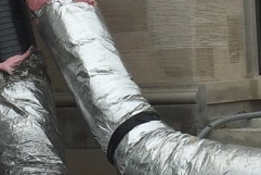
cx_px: 102
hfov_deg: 13.4
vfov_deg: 8.8
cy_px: -61
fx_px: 1110
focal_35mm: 153
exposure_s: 1/1603
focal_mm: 4.15
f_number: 2.2
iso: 25
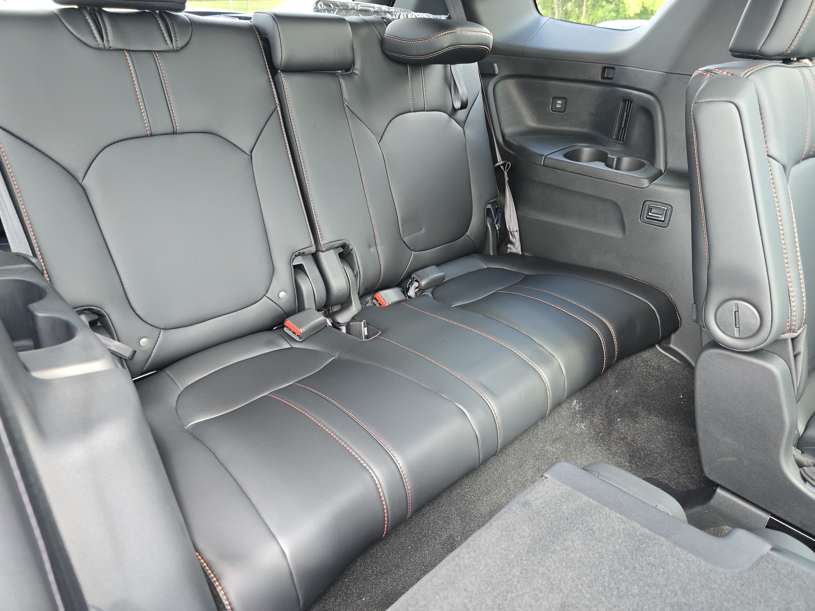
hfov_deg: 73.9
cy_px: 306
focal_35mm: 23
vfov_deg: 58.9
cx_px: 408
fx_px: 542
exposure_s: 1/52
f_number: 1.7
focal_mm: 6.3
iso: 160
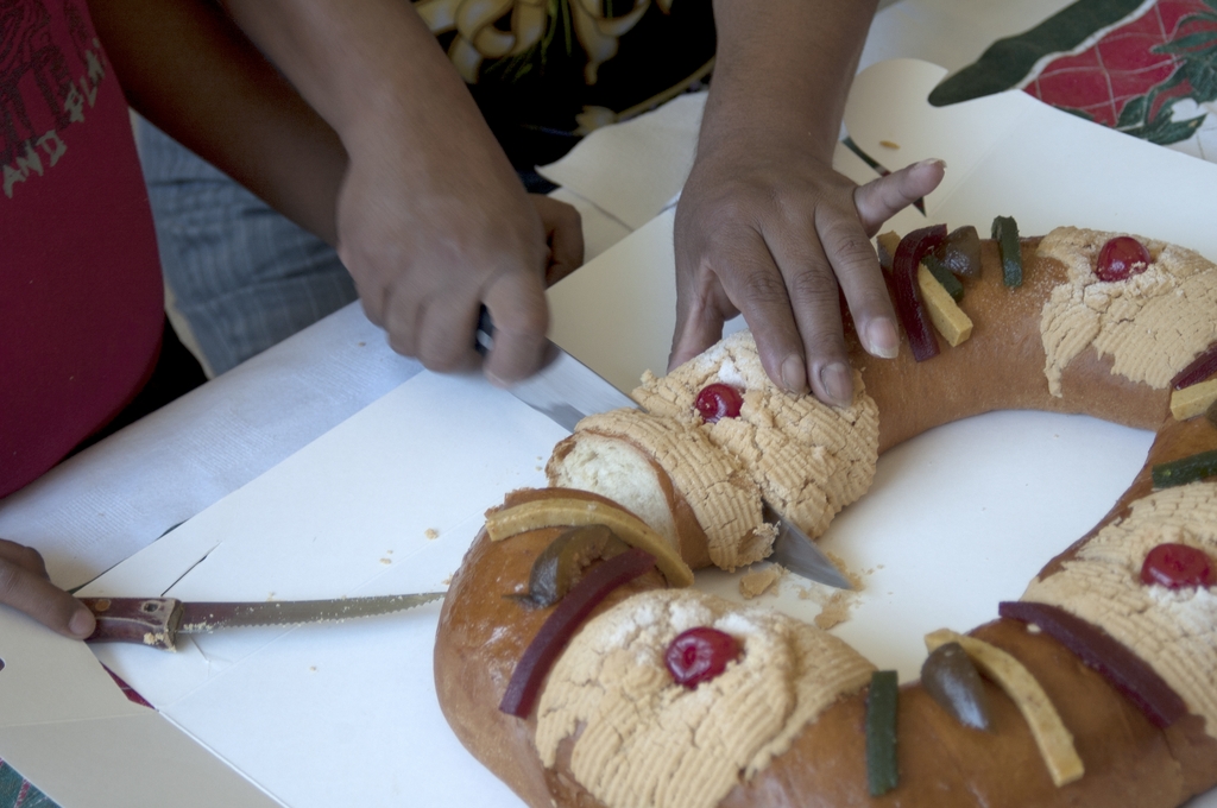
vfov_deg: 17.4
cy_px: 404
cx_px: 608
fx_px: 2633
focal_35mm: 78
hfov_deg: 26.0
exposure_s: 1/30
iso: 200
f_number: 4.5
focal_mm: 52
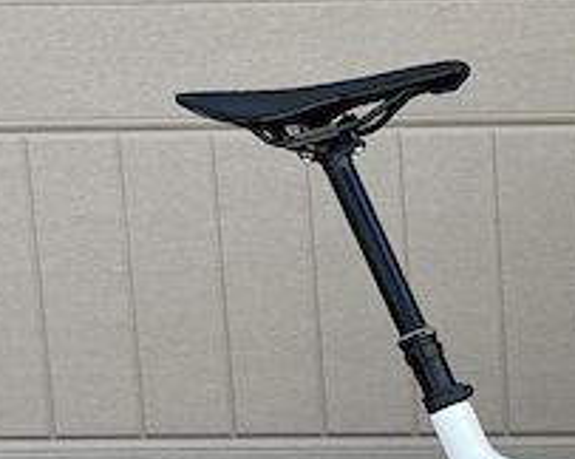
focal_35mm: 100
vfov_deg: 14.6
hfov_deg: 17.7
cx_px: 796
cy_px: 615
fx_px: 1700
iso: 50
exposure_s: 1/513
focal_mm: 5.7
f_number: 1.5
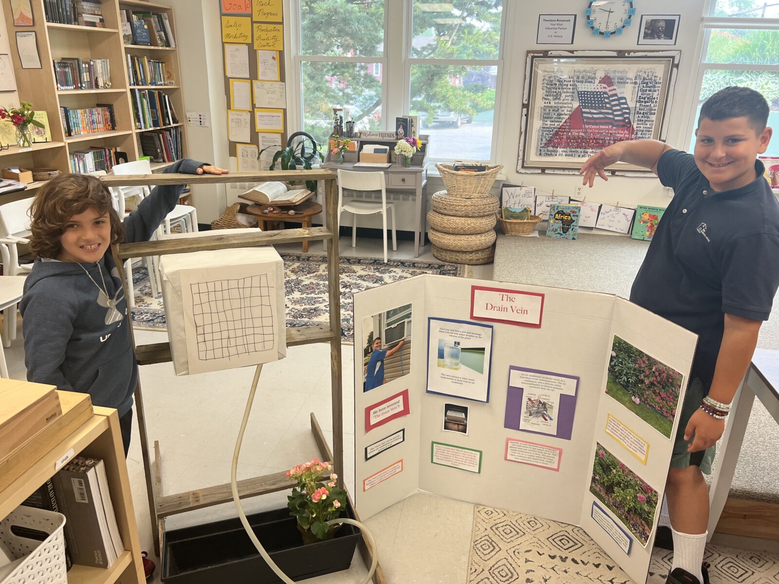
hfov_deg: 67.3
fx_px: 585
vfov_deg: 53.1
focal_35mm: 26
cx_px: 390
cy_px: 292
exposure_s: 1/120
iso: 100
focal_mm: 5.7
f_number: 1.5
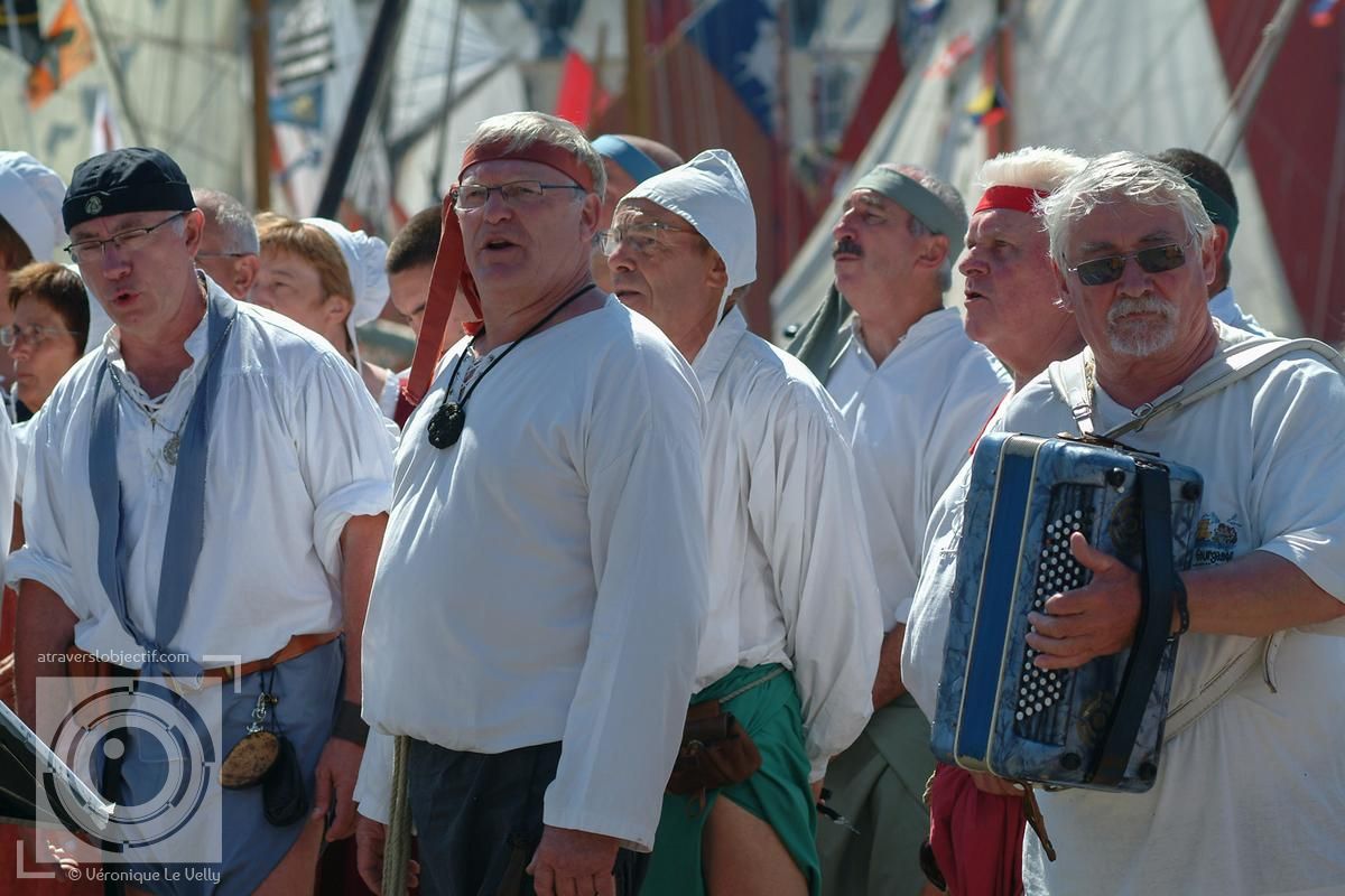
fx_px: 5604
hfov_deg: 13.7
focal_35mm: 150
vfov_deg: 9.1
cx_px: 672
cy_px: 448
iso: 100
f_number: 5.6
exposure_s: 1/500
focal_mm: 100
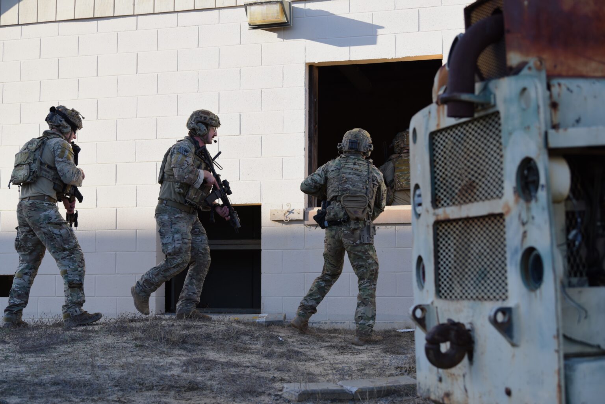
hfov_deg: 28.1
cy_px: 202
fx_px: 1210
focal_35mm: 72
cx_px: 302
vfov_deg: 18.9
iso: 400
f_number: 4
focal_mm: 72
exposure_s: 1/1000
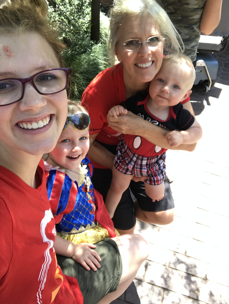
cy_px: 152
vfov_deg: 56.8
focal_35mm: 32
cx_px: 114
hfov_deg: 44.2
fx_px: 282
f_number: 2.2
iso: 25
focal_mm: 2.87
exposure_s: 1/120
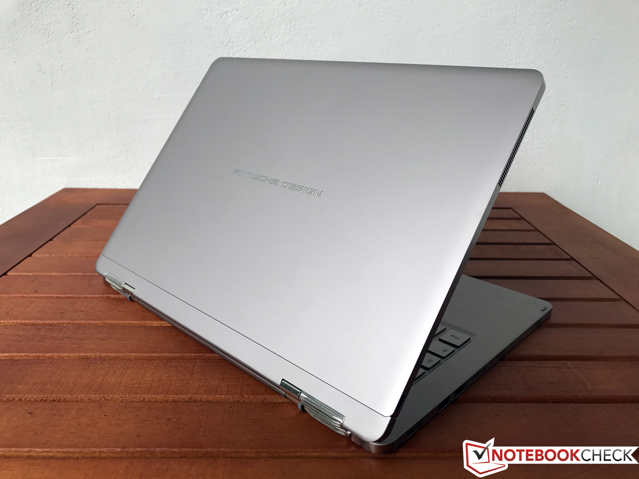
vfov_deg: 49.7
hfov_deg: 63.4
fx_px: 517
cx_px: 320
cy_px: 240
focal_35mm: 28
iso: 20
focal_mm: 3.99
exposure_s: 1/422
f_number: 1.8
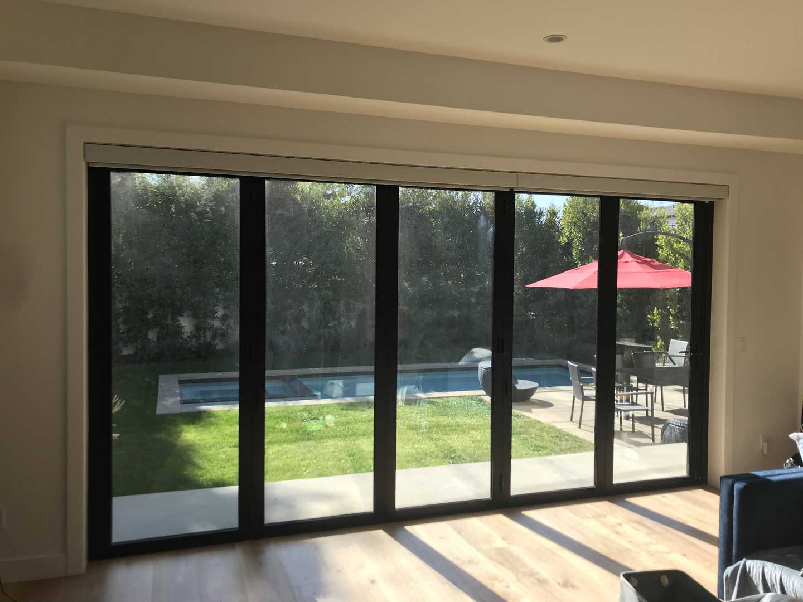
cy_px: 301
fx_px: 650
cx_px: 402
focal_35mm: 28
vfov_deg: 49.7
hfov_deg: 63.4
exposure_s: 1/420
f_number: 1.8
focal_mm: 4
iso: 20
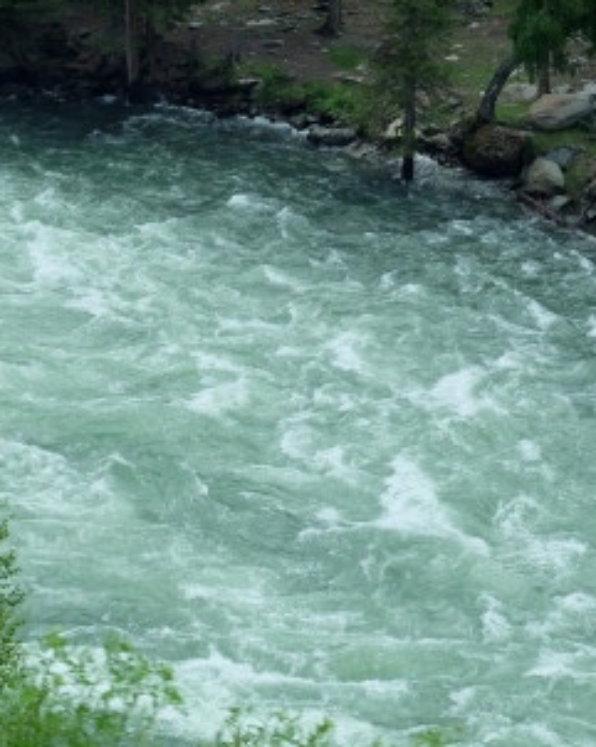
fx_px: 3533
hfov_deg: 9.6
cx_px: 235
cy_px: 338
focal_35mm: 160
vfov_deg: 12.1
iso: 400
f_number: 8
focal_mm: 55
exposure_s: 1/400
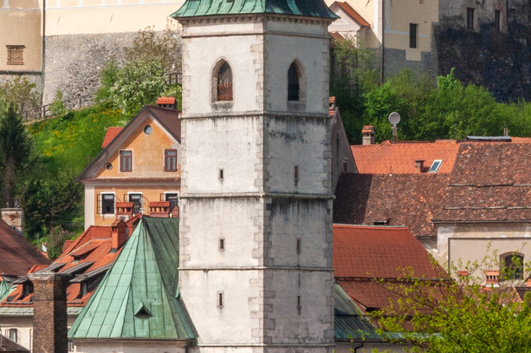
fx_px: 4758
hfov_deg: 6.4
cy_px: -17
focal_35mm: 323
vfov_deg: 4.2
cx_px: 246
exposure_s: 1/400
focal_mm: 66
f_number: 18
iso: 640
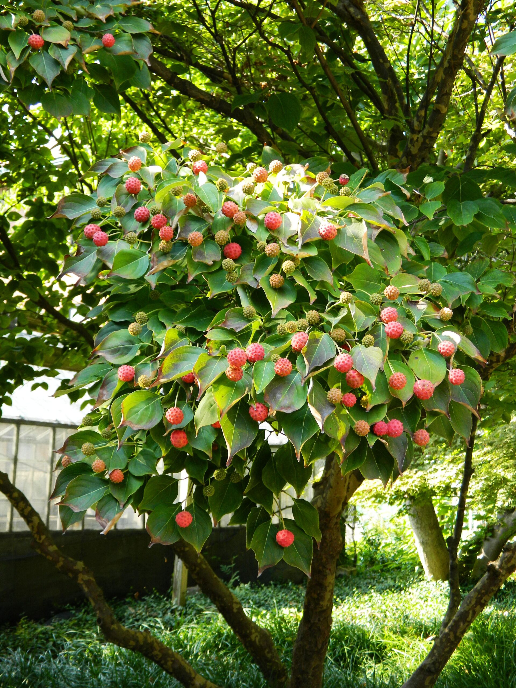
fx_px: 934
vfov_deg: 40.4
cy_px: 344
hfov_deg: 30.9
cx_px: 258
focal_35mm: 47
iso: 80
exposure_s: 1/60
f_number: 3.6
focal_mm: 8.4
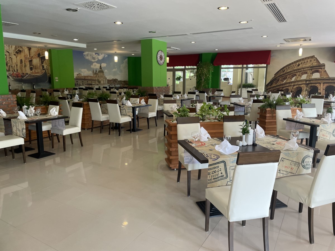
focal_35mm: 26
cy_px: 126
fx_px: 252
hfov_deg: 67.3
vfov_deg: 53.1
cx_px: 168
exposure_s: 1/100
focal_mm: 4.2
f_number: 1.6
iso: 125
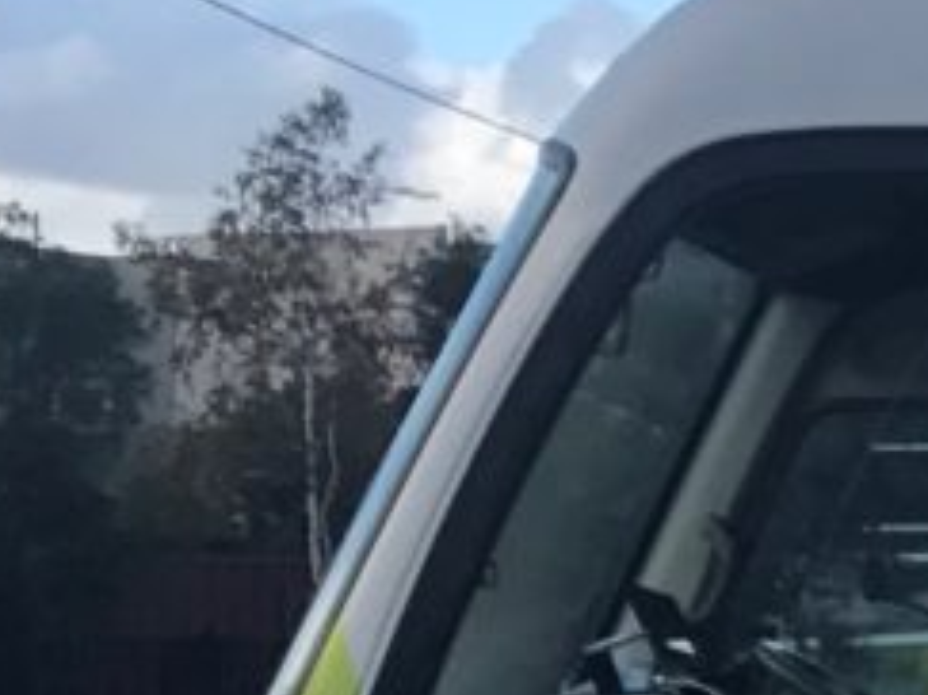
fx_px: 4743
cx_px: 2757
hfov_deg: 9.1
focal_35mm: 177
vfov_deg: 8.3
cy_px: 695
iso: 20
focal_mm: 3.99
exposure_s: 1/613
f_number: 1.8
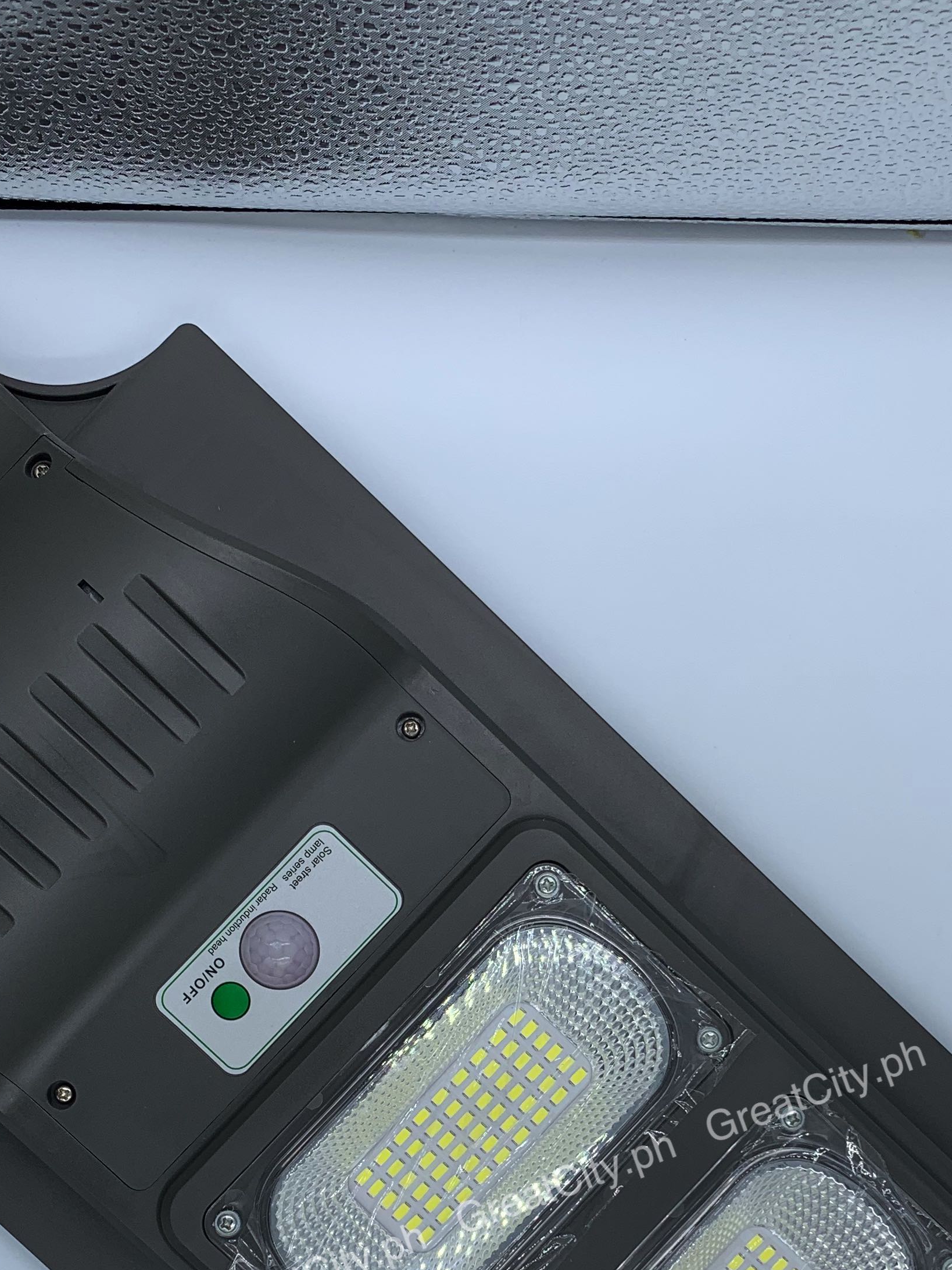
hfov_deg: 30.2
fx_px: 1760
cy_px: 1085
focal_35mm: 48
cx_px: 536
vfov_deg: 37.6
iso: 25
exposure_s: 1/564
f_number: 1.8
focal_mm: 4.25
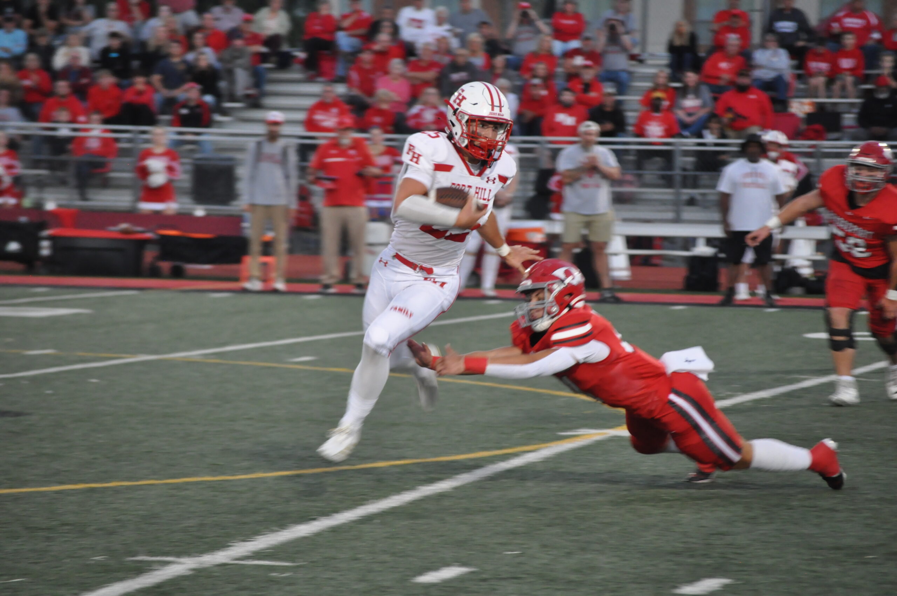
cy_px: 298
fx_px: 5039
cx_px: 448
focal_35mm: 202
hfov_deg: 10.2
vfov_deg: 6.8
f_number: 5
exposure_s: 1/125
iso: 1600
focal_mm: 135
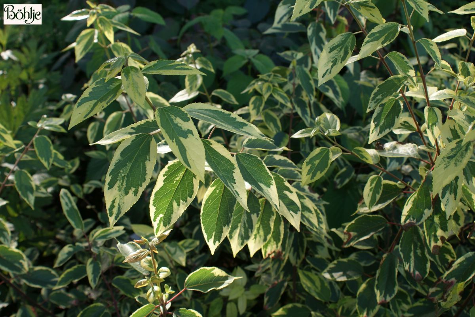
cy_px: 158
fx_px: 555
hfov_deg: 46.4
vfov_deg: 31.9
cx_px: 238
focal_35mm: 42
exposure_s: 1/60
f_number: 7.1
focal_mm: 28
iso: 100
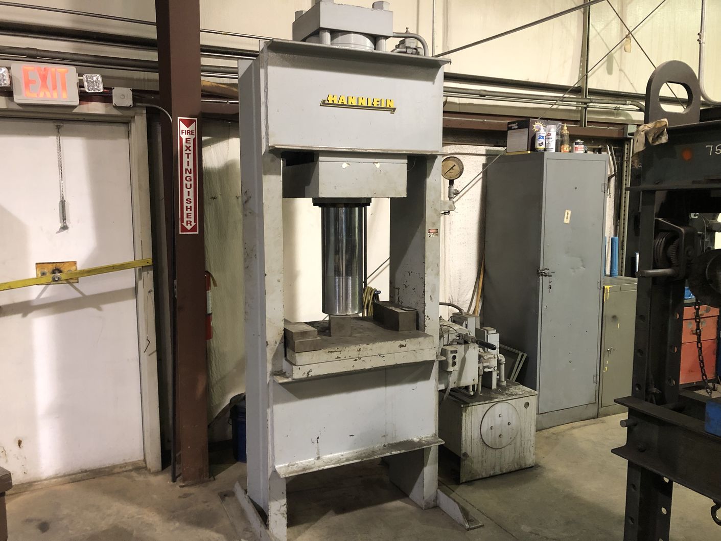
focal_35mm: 28
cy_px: 270
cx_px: 360
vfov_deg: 49.7
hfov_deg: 63.4
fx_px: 583
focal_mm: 3.99
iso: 100
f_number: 1.8
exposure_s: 1/13
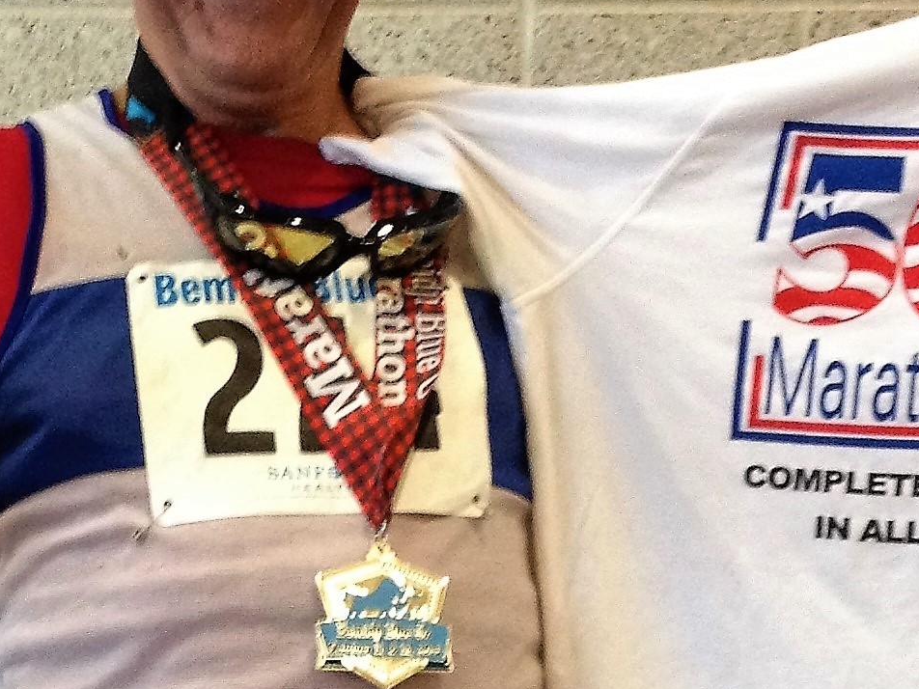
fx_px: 1938
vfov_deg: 20.1
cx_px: 353
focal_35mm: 73
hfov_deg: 26.6
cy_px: 246
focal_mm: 4.28
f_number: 2.4
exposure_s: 1/20
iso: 200
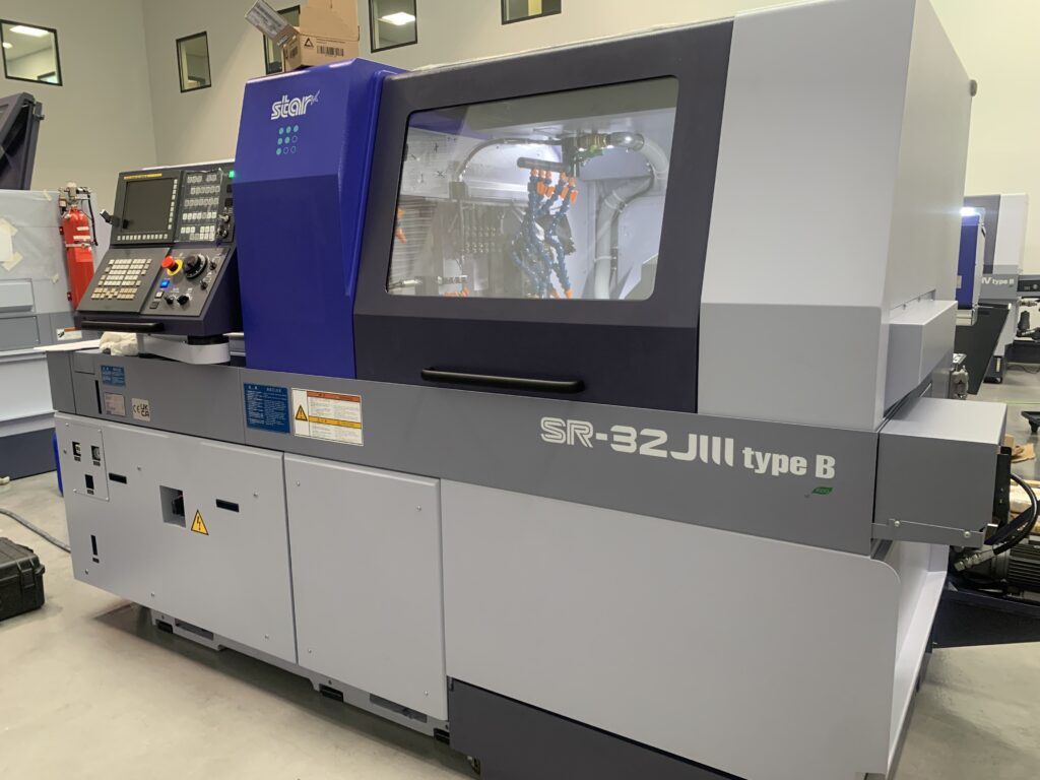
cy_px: 390
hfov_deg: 67.3
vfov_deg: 53.1
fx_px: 781
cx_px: 520
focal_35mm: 26
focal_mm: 4.25
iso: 160
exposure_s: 1/60
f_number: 1.8
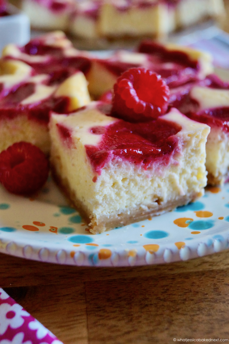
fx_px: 401
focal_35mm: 42
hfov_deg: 31.9
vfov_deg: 46.4
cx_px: 114
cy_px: 172
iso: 1600
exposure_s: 1/160
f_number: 4.5
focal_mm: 28
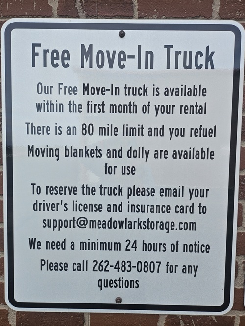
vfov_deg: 71.6
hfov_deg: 56.8
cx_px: 122
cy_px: 163
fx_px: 226
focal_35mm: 24
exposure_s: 1/2192
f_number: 1.8
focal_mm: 5
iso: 50
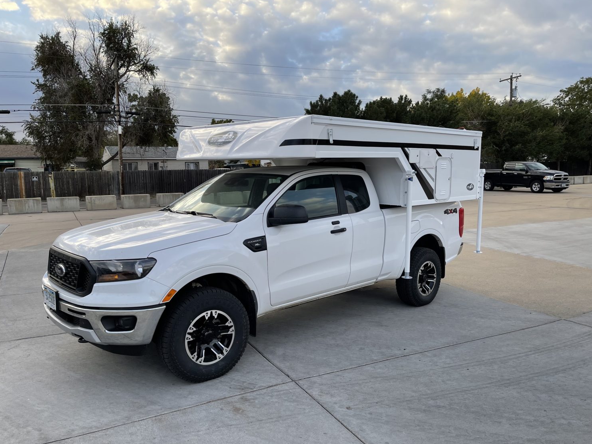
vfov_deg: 51.3
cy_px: 222
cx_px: 294
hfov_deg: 65.3
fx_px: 462
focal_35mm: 27
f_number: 1.6
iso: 32
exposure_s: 1/461
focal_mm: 5.1
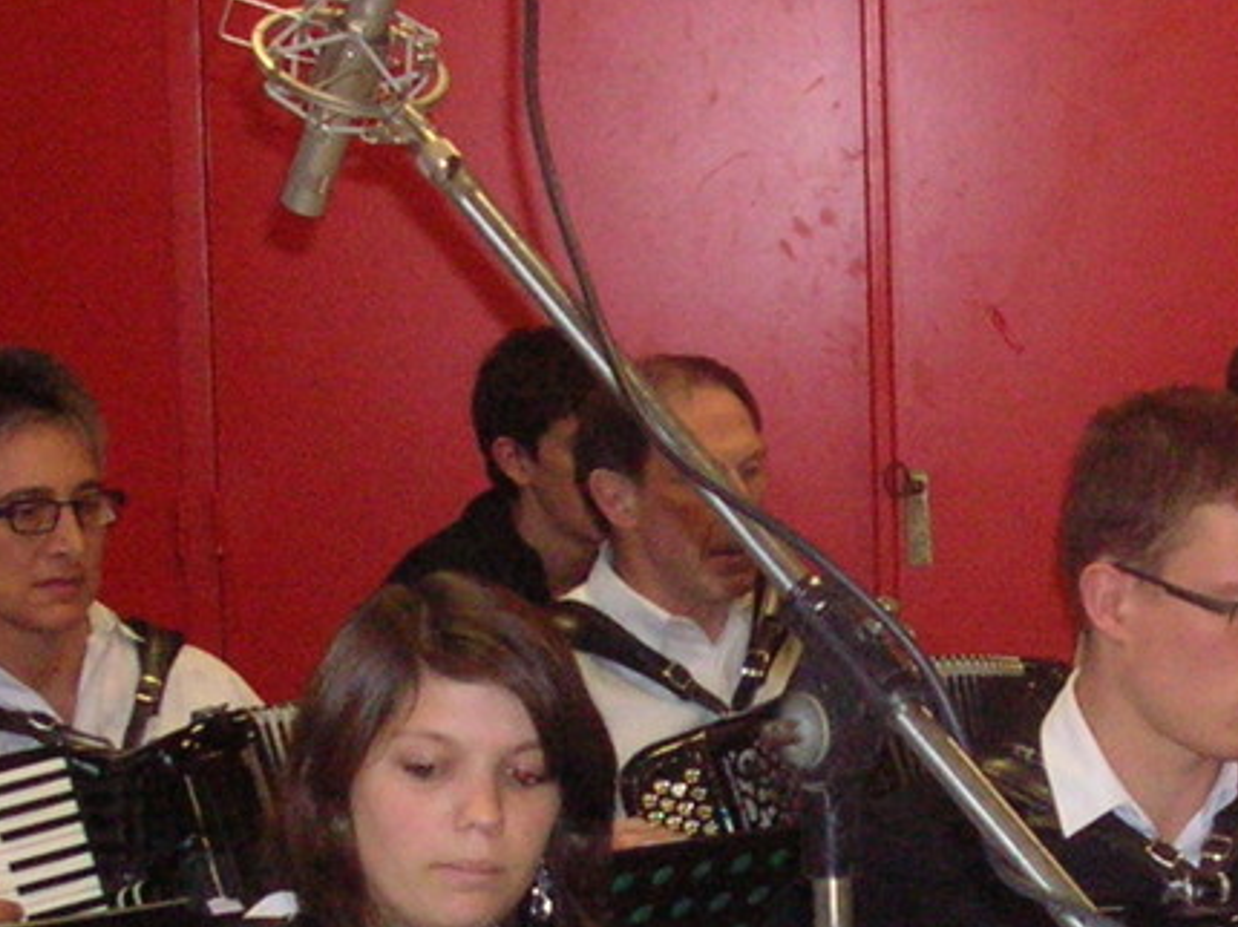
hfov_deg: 14.8
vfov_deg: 11.2
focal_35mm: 132
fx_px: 4718
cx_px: 1160
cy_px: 710
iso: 200
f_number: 3
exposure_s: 1/60.1
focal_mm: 6.6
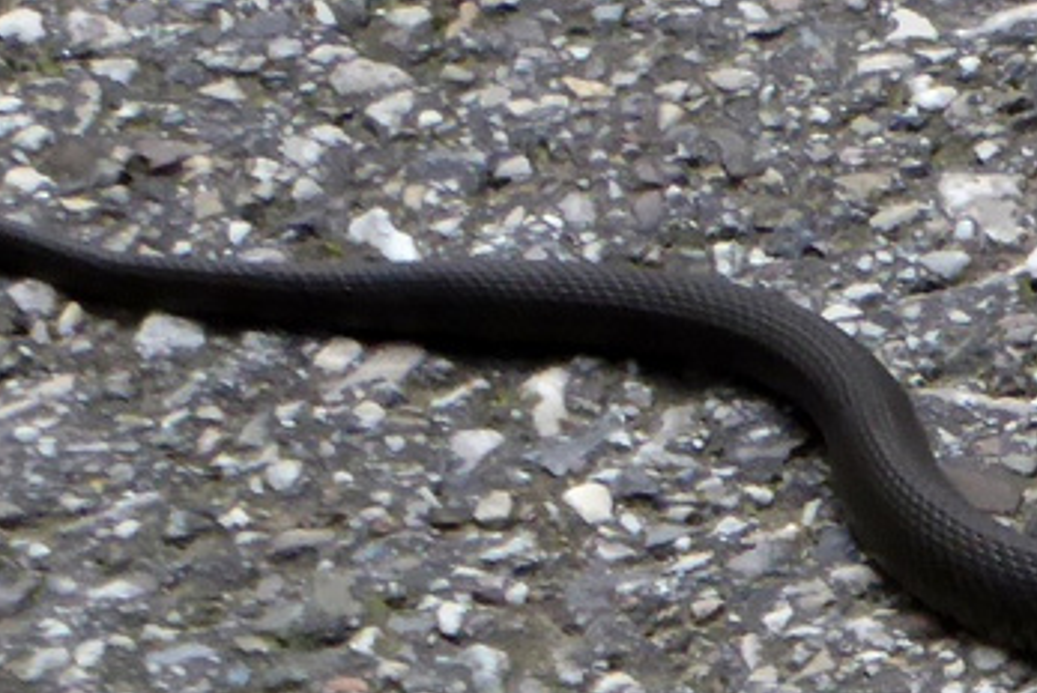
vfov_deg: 0.8
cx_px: 1542
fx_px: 47971
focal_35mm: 1664
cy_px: 878
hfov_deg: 1.2
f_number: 6
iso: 400
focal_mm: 62.1
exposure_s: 1/60
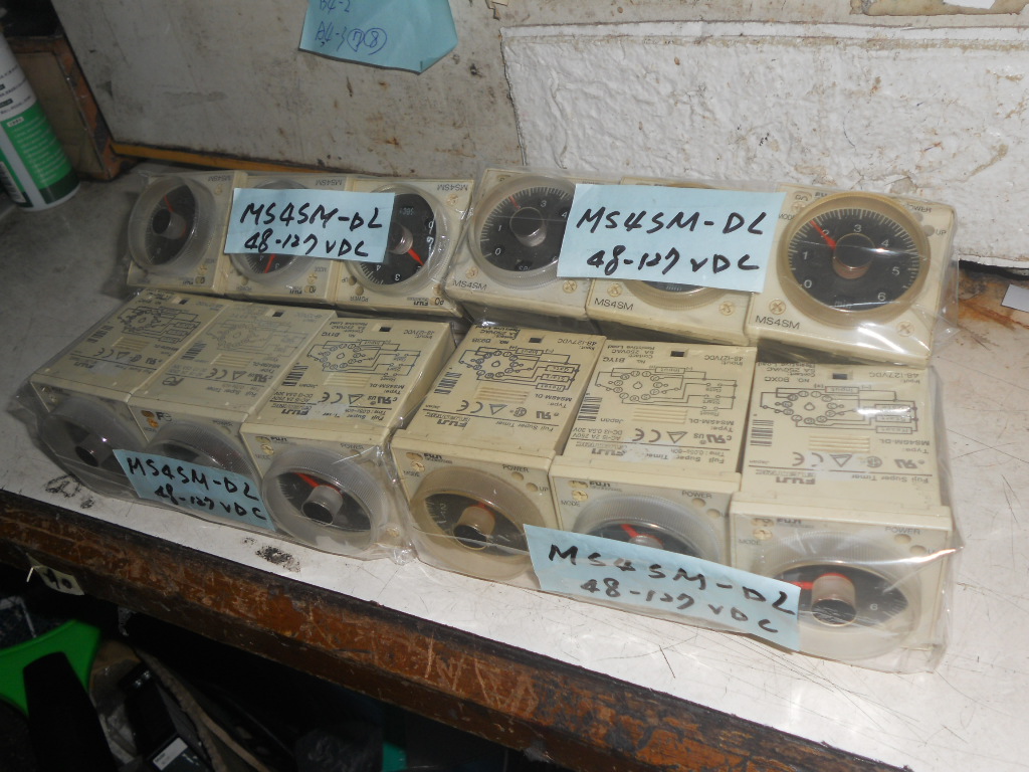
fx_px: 951
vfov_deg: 44.2
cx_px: 514
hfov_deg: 56.8
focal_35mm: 32
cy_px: 386
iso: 80
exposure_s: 1/25
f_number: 3.5
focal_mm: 5.8
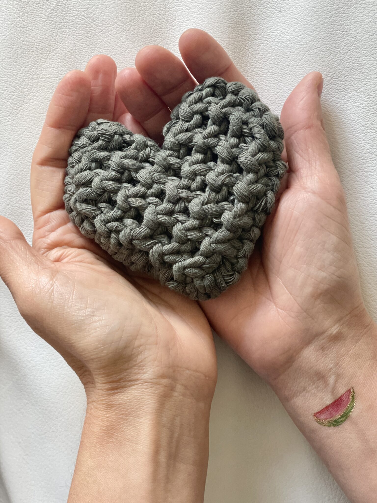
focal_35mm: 52
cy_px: 252
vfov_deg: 36.8
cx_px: 188
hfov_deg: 28.0
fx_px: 755
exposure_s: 1/40
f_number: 2
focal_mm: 6
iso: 250
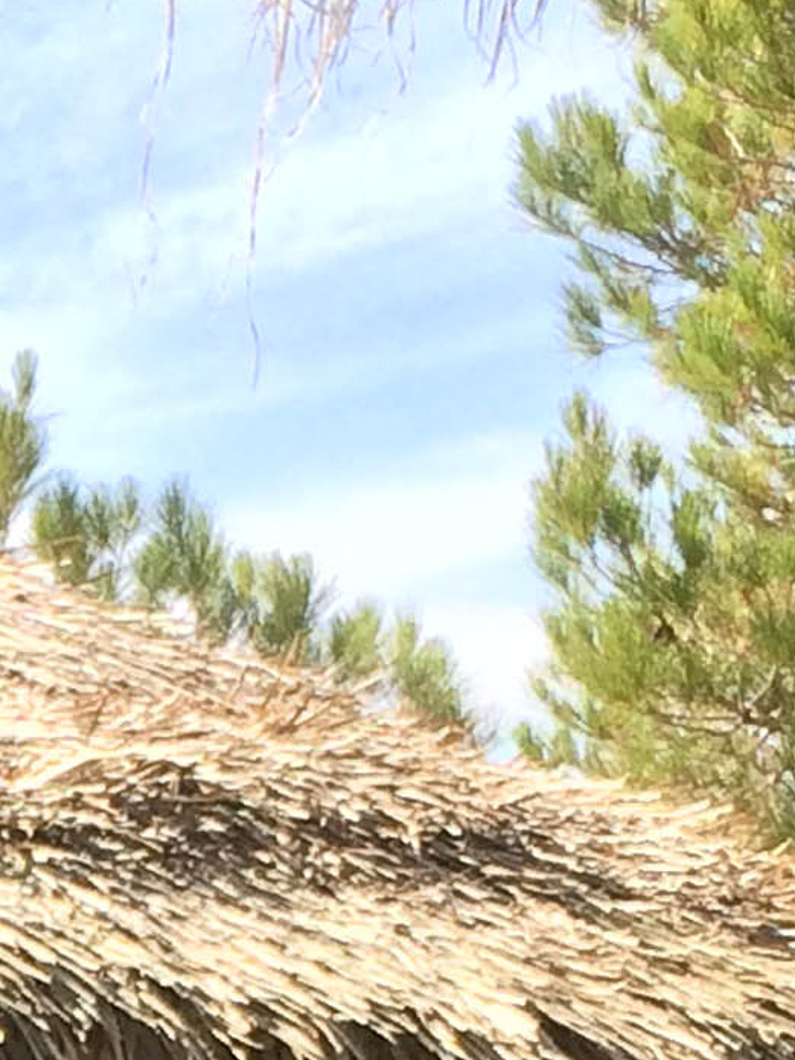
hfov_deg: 8.4
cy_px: 2090
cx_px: -780
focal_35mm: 168
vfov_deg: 10.8
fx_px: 5144
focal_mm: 4.15
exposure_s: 1/1789
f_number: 2.2
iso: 25
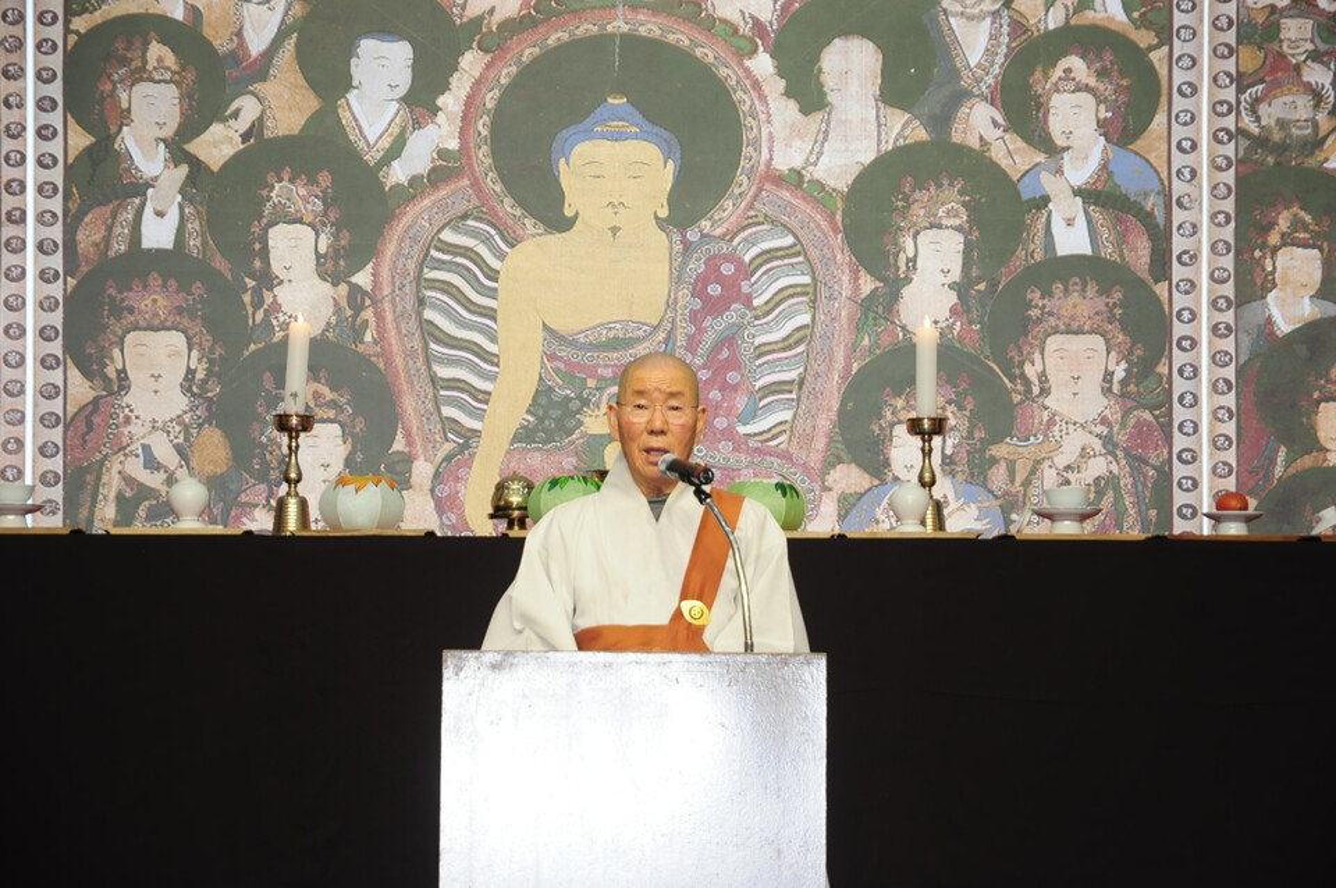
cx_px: 668
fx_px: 4727
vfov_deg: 10.7
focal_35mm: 128
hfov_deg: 16.1
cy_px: 444
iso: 800
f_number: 5.6
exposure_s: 1/60
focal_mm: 85
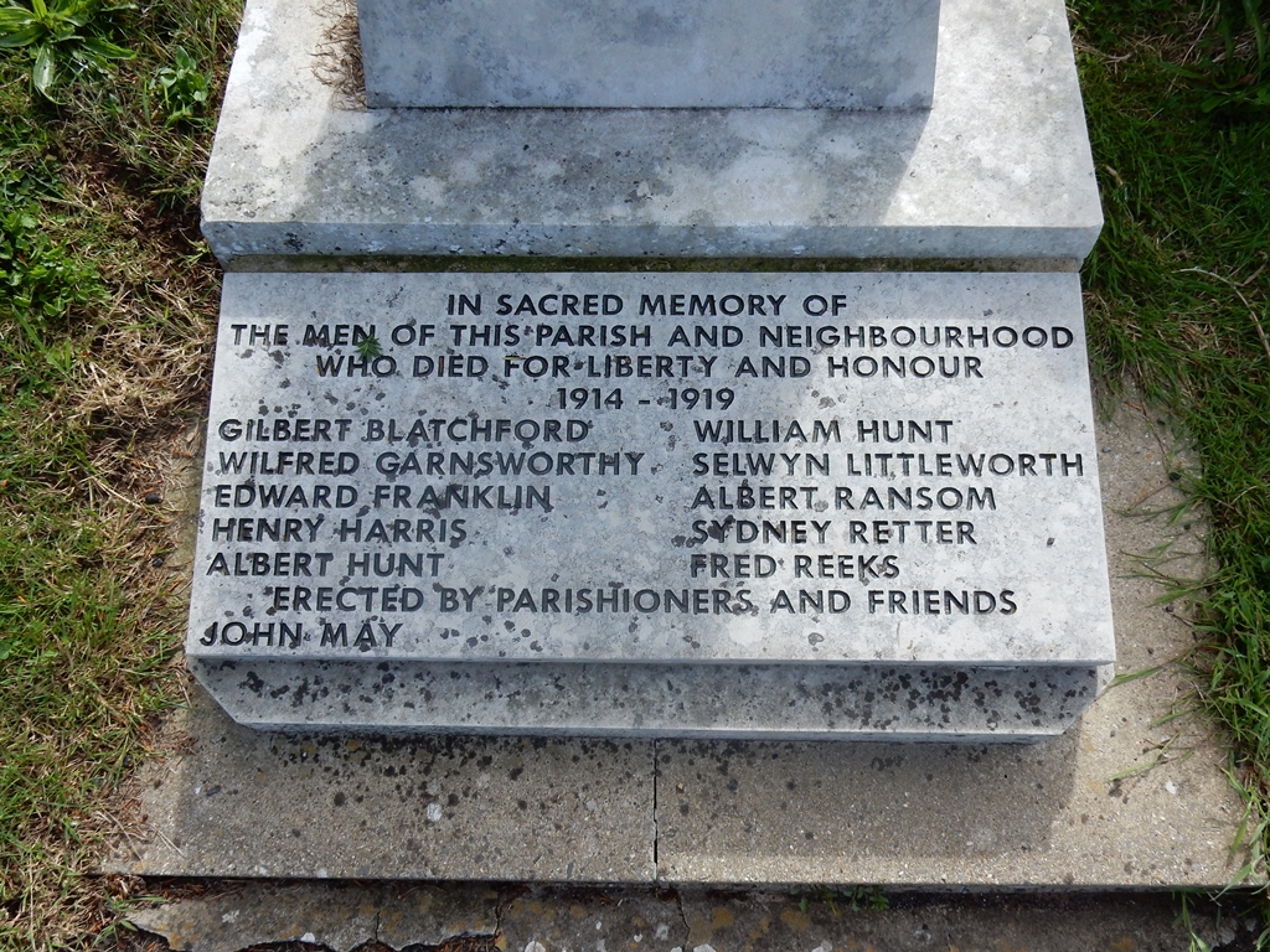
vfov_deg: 46.8
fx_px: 1101
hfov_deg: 60.0
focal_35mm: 30
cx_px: 635
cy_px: 476
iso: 125
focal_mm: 5.4
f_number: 4
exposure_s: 1/640
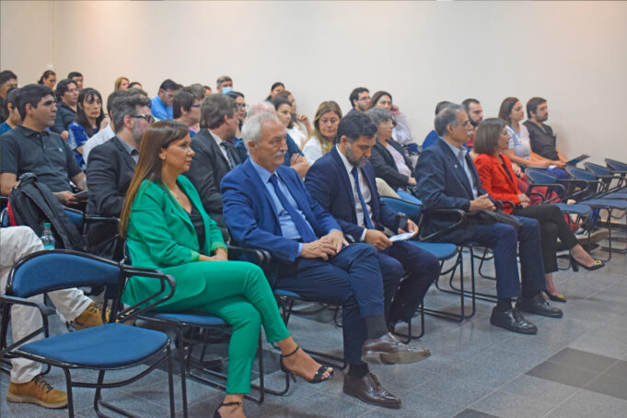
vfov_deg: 35.5
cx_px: 314
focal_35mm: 38
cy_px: 209
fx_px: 653
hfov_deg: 51.3
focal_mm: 25
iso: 450
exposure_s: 1/60
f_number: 4
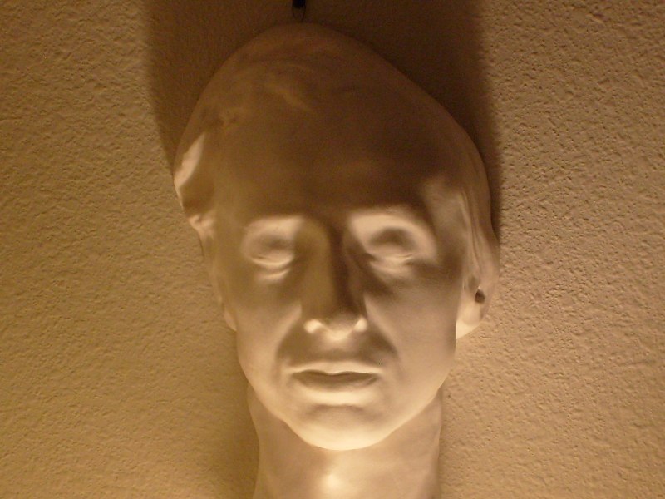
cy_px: 250
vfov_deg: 14.0
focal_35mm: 106
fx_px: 2036
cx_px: 332
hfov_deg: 18.5
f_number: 4.9
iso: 200
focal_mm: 17.4
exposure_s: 1/20
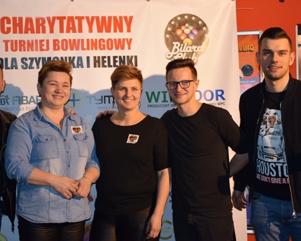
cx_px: 130
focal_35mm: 66
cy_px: 103
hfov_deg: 28.8
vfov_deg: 23.2
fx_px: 585
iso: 1250
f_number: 4.2
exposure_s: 1/60
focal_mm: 31
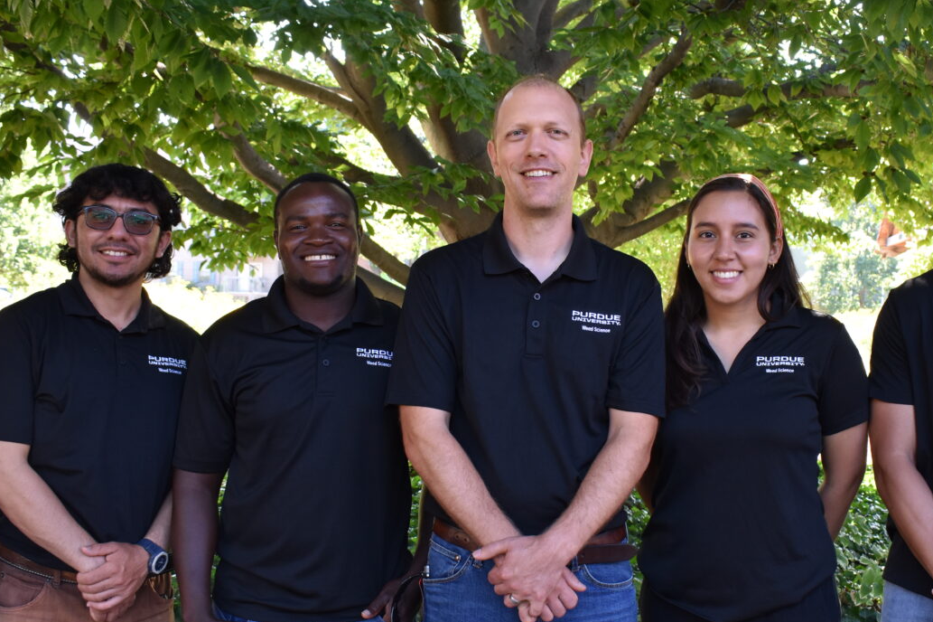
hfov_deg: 47.3
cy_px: 334
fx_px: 1062
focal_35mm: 41
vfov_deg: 32.6
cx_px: 527
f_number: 5
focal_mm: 18
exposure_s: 1/80
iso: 400
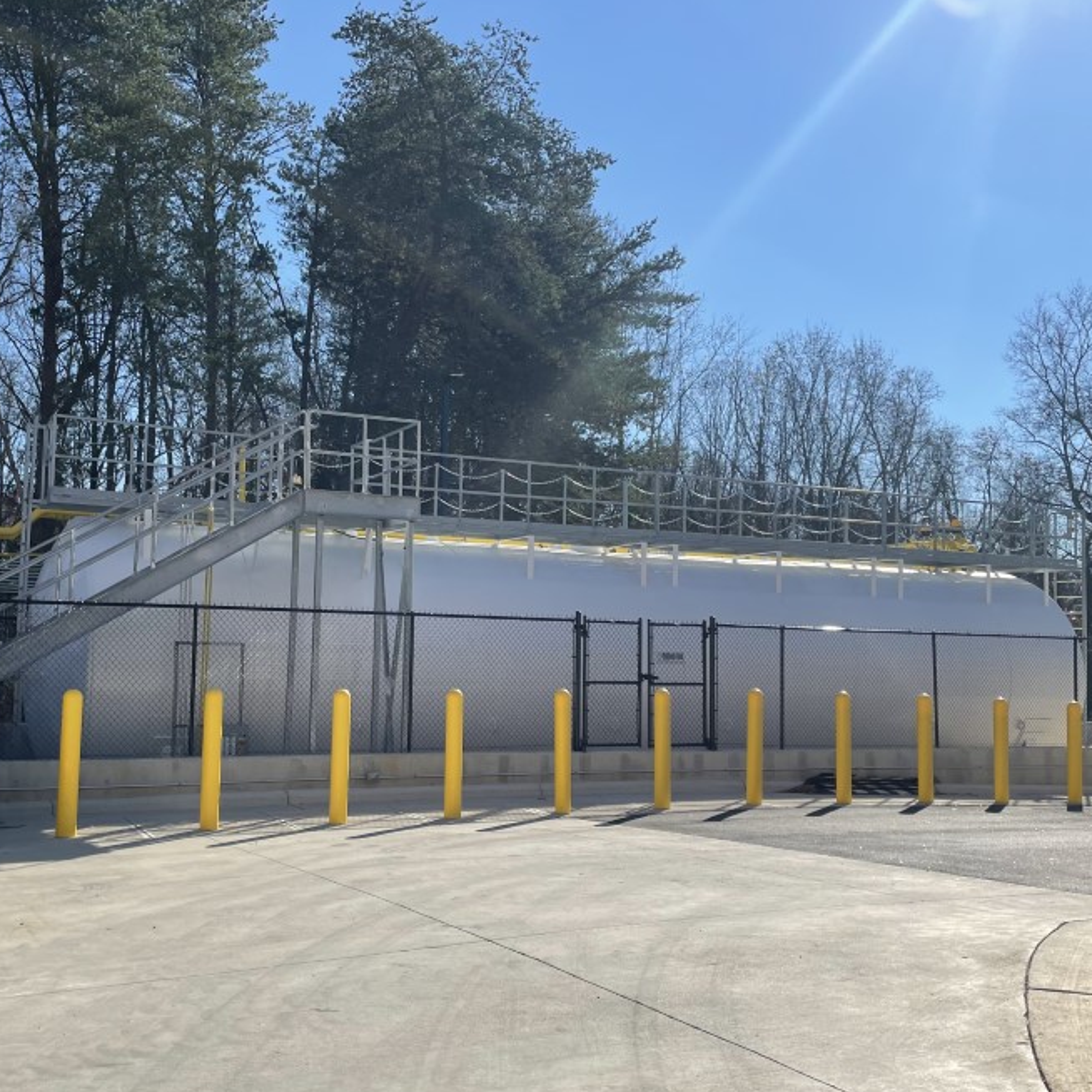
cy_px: 606
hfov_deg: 45.9
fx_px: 1285
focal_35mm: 36
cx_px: 454
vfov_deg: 46.0
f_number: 1.6
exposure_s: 1/5291
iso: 32
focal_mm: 4.2
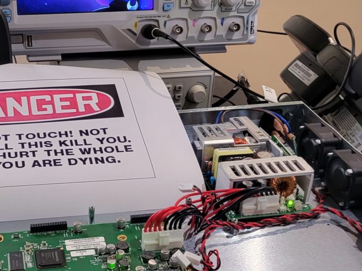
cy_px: 173
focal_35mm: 58
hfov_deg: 32.5
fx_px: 607
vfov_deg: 25.1
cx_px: 85
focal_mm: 5
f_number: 1.8
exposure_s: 1/50
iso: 250
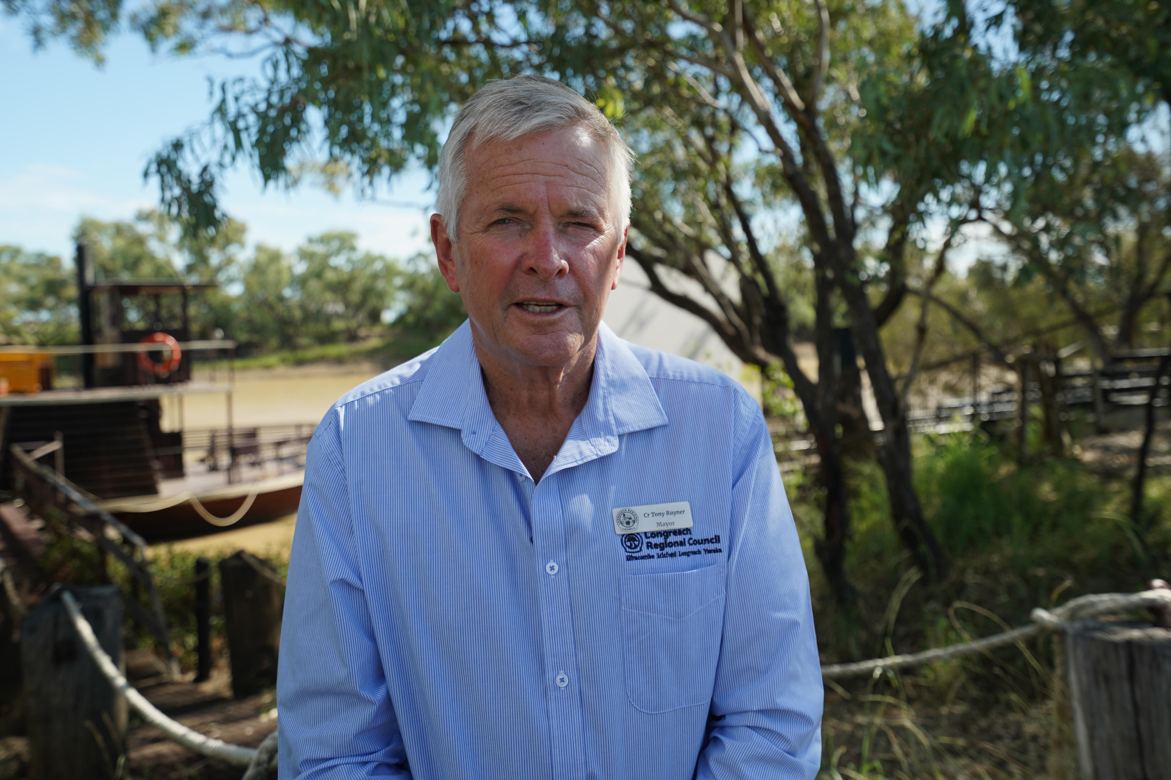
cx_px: 586
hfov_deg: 57.2
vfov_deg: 40.0
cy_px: 390
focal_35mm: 33
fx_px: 1073
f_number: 4
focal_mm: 33
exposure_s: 1/100
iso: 125
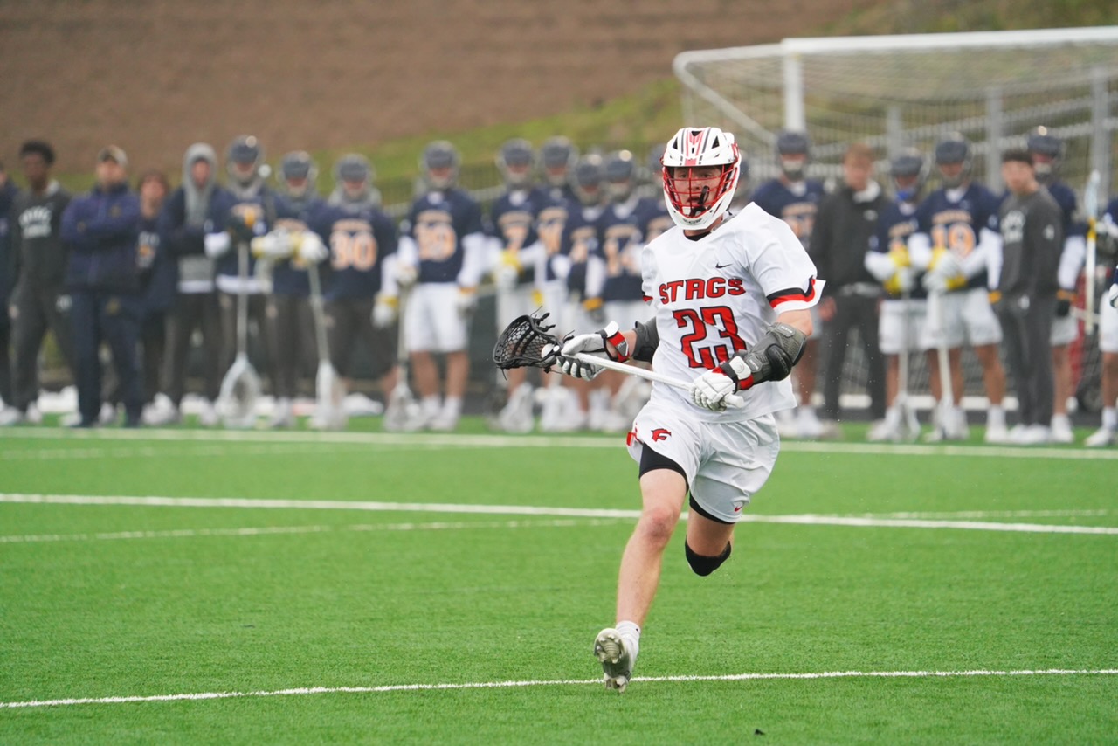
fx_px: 13915
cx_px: 559
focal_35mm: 448
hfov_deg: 4.6
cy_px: 373
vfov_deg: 3.1
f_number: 6.3
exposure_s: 1/2000
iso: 6400
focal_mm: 448
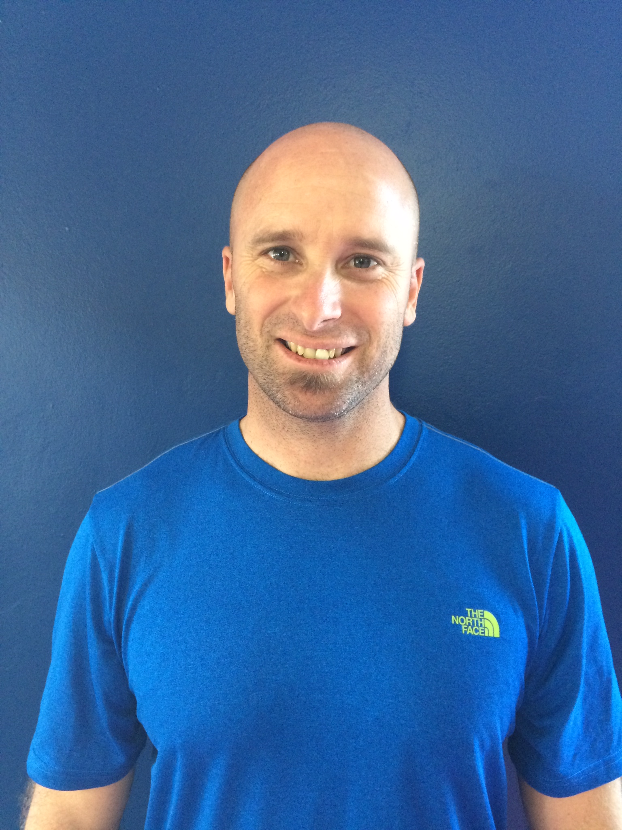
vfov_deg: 61.7
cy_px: 415
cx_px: 311
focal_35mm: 29
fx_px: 695
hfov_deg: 48.2
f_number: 2.2
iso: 320
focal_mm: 4.15
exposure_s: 1/33
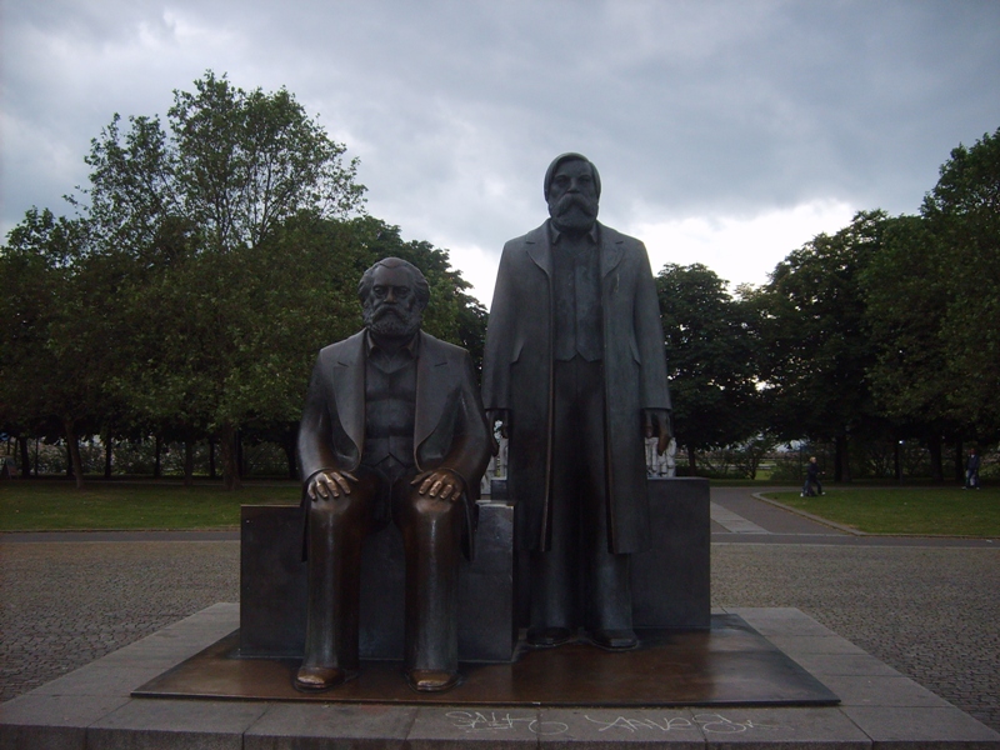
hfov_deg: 52.6
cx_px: 500
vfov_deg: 40.7
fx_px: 1011
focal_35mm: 35
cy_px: 375
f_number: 2.8
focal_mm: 5.8
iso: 100
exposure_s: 1/500
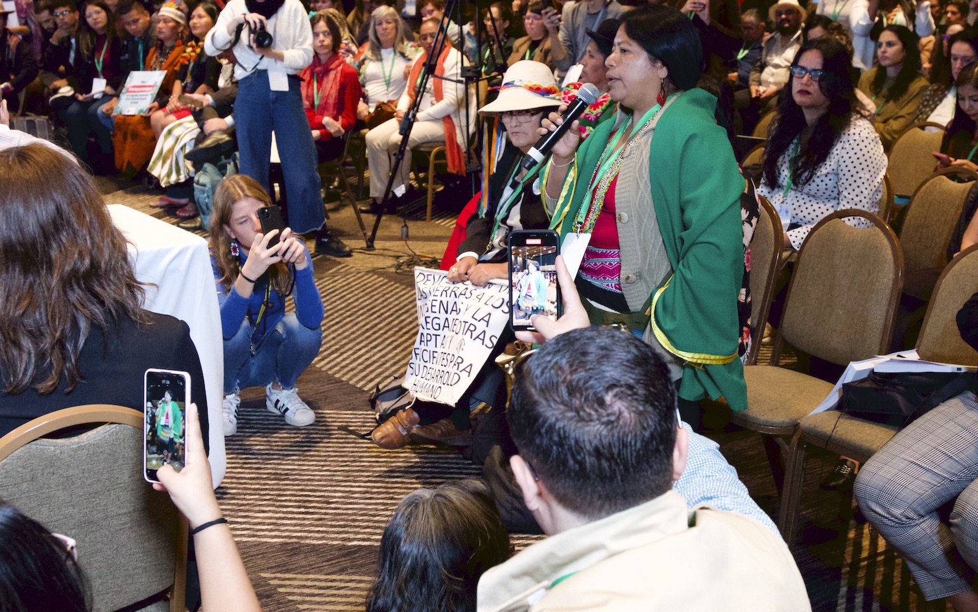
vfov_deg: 25.8
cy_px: 261
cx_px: 532
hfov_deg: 40.3
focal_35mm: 50
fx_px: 1333
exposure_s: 1/160
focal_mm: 24
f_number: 4.5
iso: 6400
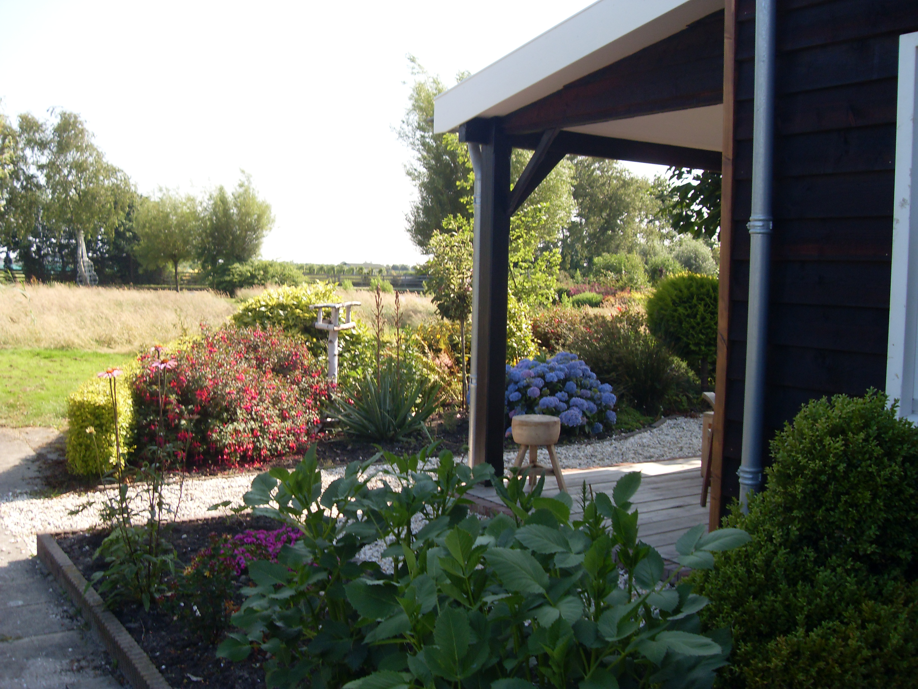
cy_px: 344
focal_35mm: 37
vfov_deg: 38.7
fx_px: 981
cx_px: 459
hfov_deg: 50.1
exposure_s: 1/90
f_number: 7
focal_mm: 6.3
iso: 80
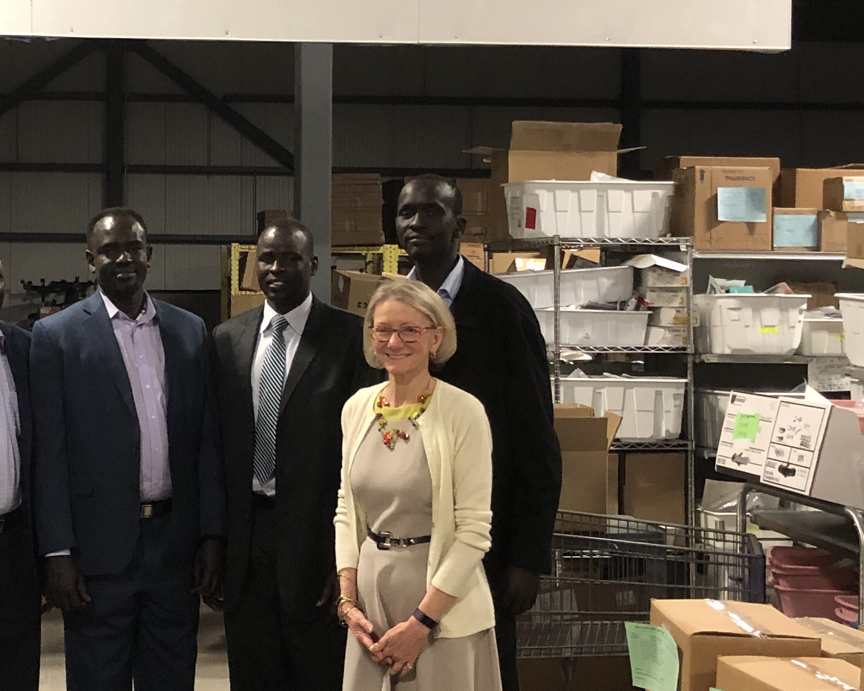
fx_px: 1738
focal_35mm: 68
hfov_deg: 27.4
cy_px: 290
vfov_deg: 22.5
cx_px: 190
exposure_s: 1/15
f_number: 1.8
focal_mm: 3.99
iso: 100
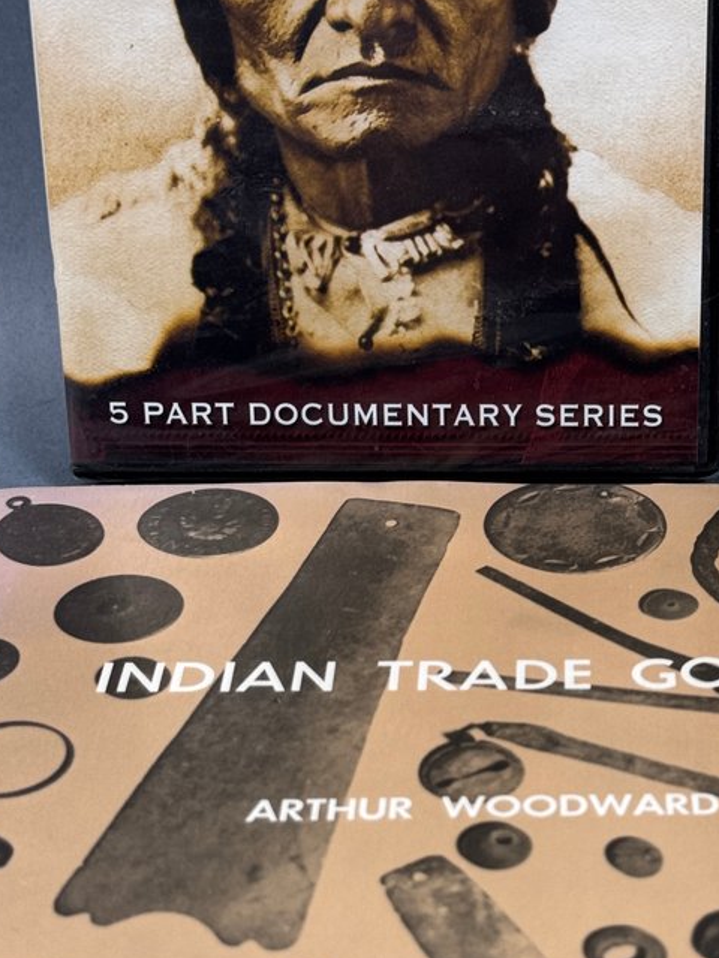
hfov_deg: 19.4
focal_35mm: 75
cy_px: 630
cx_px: 599
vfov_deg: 25.9
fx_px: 2077
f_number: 1.78
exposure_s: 1/120
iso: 80
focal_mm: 6.76
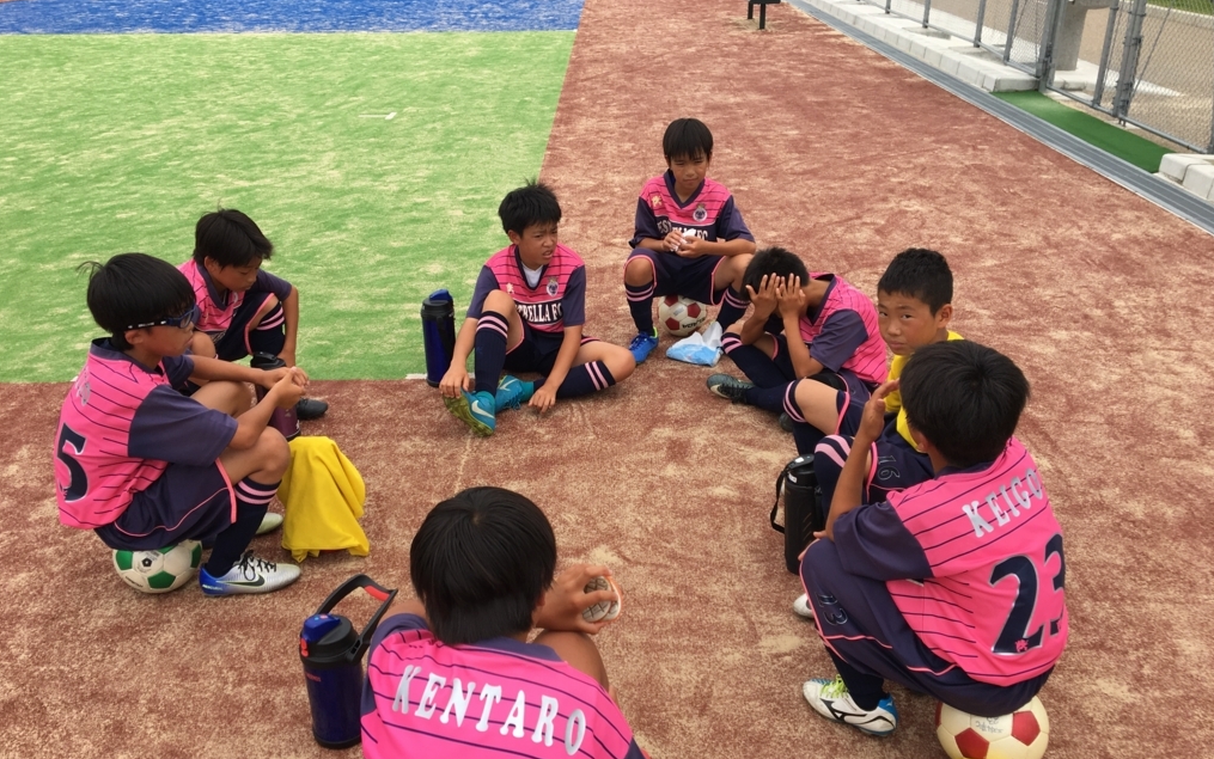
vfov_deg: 40.6
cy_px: 426
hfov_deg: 61.2
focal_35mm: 31
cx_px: 606
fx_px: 1026
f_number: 2.2
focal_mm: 4.15
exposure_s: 1/855
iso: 25
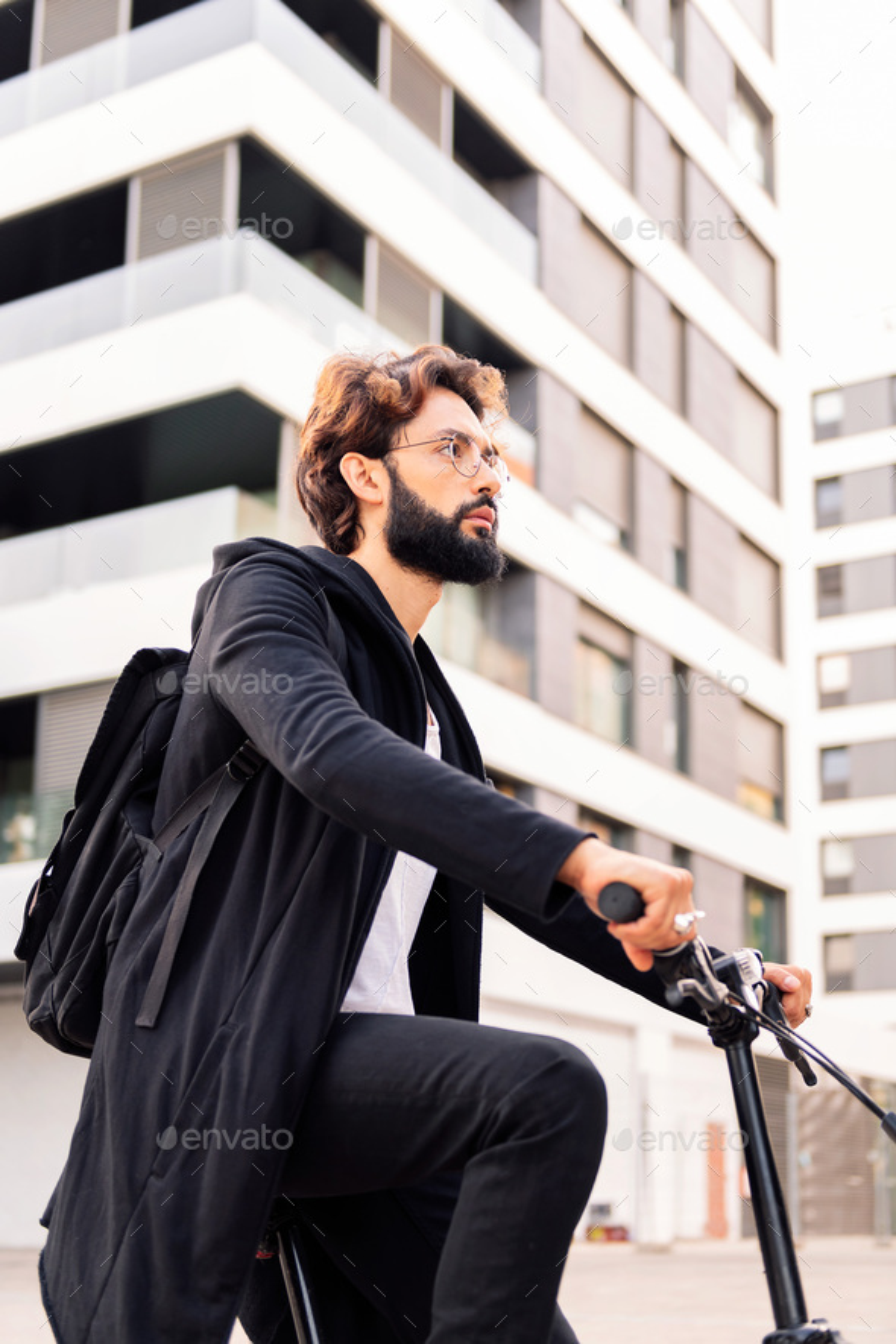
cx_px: 448
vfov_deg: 43.6
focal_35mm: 45
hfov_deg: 29.9
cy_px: 672
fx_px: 1680
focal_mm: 45
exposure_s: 1/250
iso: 500
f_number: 2.8
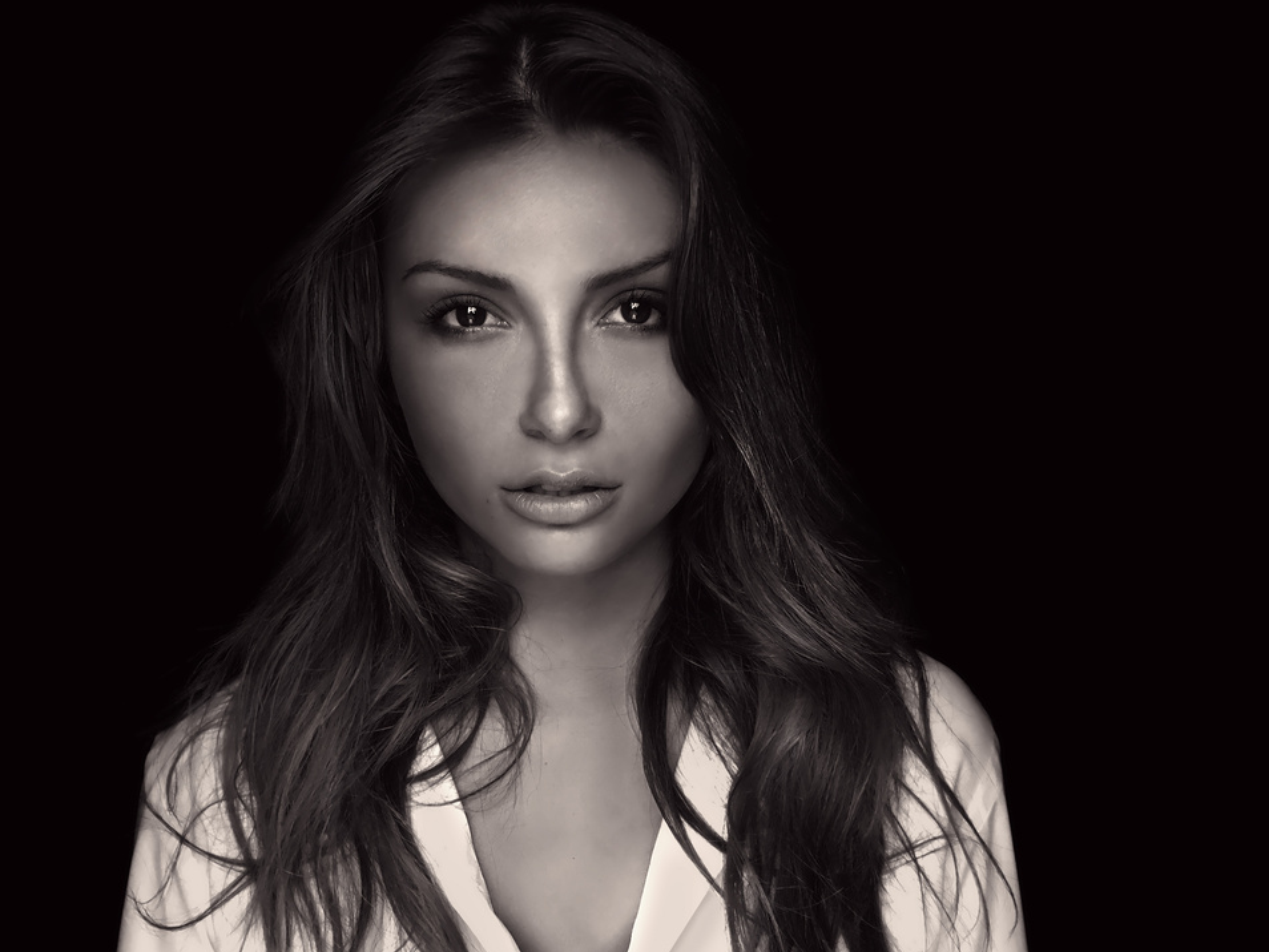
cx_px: 595
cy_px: 490
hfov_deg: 58.3
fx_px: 1137
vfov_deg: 45.5
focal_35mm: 31
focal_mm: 4.15
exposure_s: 1/30
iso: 40
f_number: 2.2
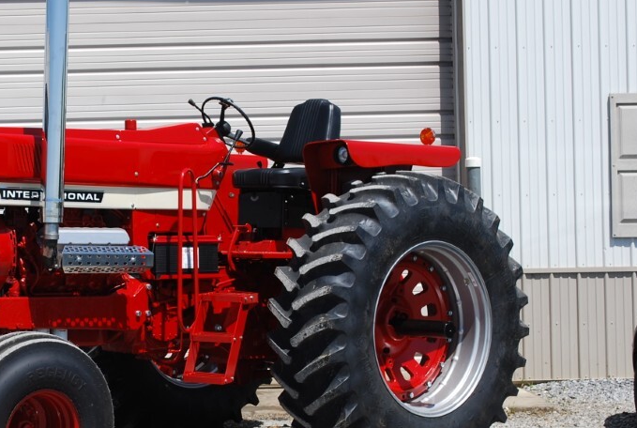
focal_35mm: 91
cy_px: 204
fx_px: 1614
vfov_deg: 15.1
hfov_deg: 22.0
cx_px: 106
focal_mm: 36
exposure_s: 1/250
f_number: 8
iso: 100
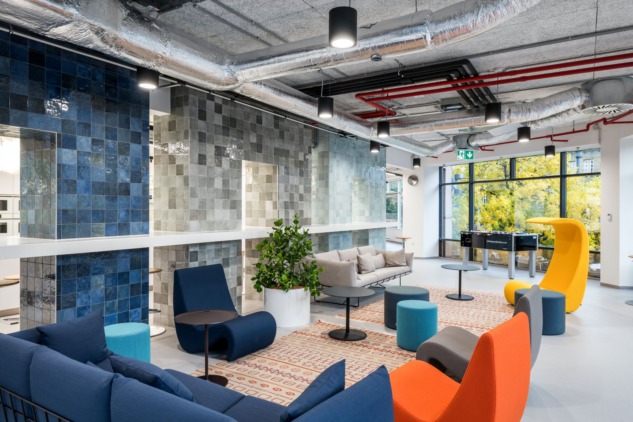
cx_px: 316
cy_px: 211
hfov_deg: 73.7
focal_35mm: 24
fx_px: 422
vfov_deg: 53.2
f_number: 11
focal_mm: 24
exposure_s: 1
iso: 64
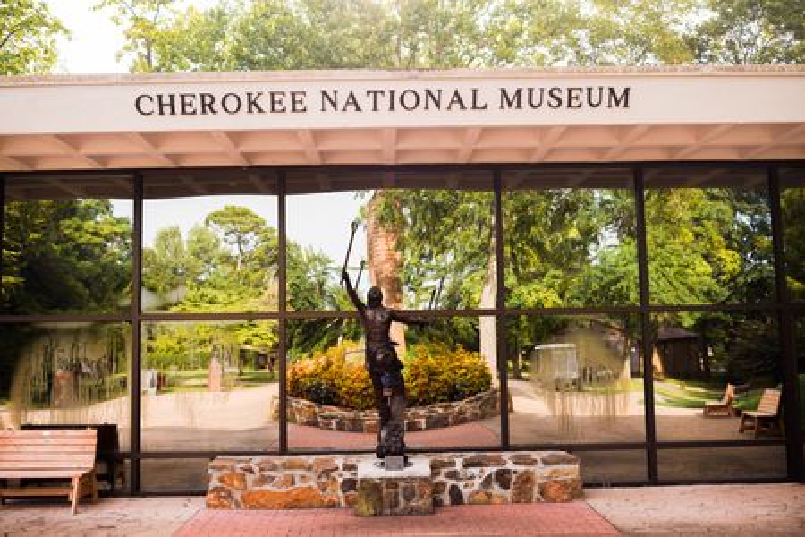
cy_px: 268
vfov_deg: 37.9
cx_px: 402
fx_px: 783
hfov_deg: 54.4
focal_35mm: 35
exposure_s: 1/1250
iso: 100
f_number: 2.2
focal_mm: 35
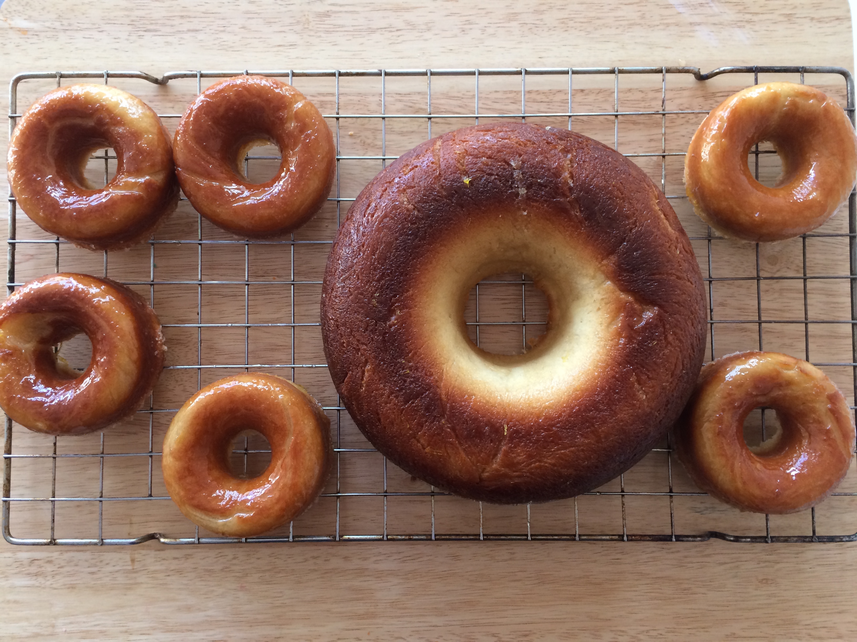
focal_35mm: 29
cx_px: 428
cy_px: 321
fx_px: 718
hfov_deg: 61.7
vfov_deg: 48.2
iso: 64
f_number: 2.2
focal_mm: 4.15
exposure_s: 1/33
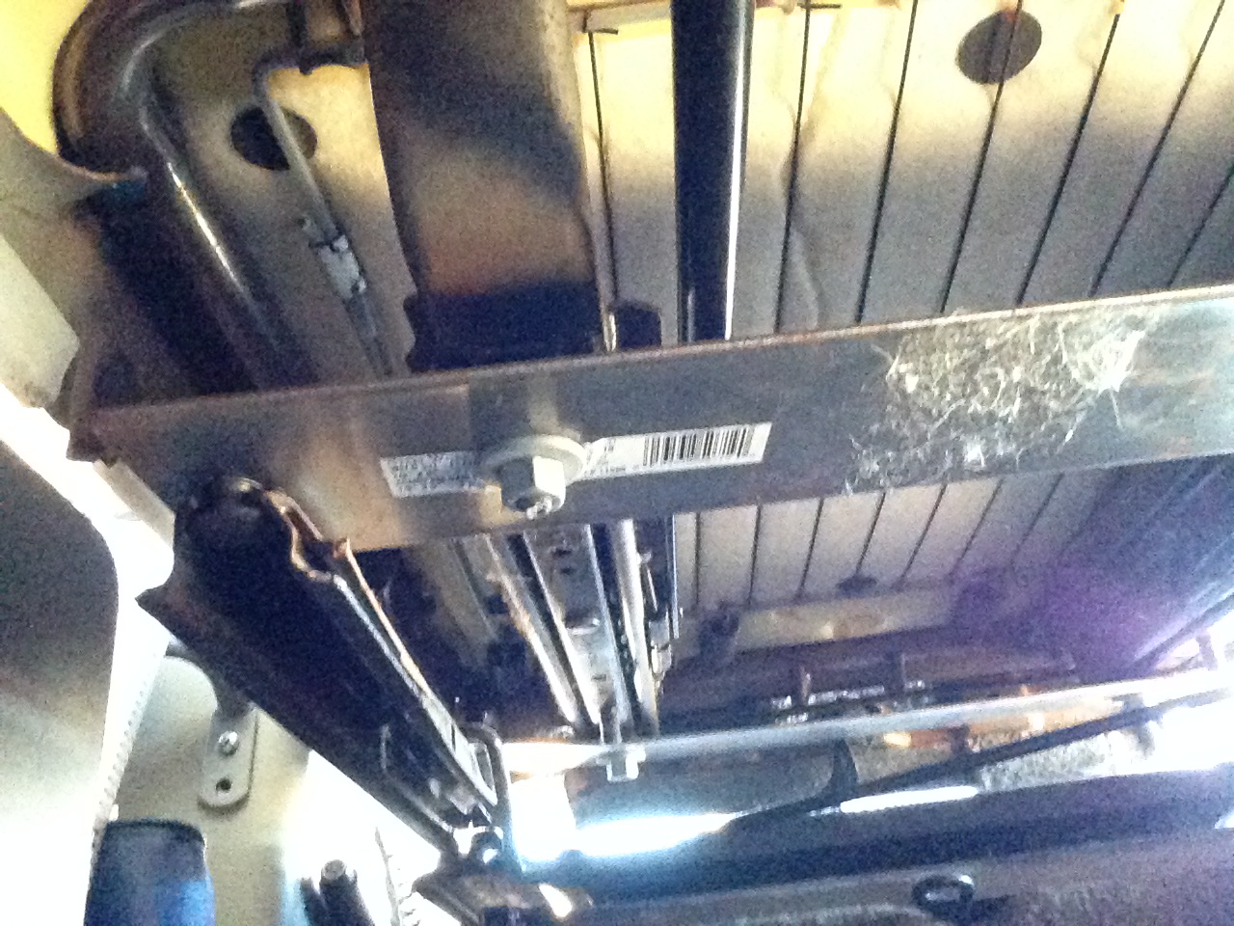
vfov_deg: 42.9
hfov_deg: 55.4
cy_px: 463
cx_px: 617
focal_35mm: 33
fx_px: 1176
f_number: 2.4
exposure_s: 1/15
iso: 1250
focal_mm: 2.15
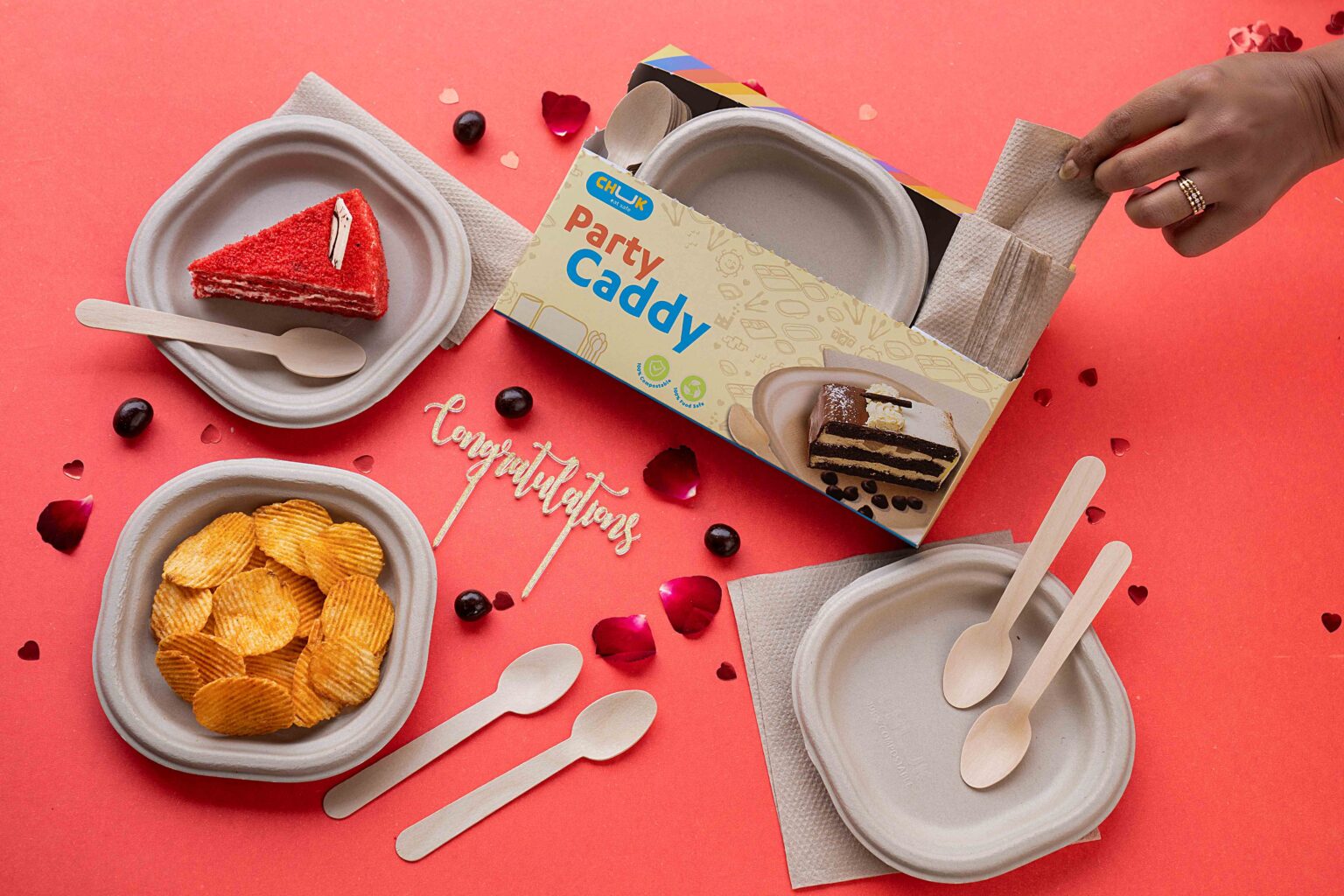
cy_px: 448
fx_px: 2202
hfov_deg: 33.9
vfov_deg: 23.0
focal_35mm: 59
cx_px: 672
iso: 100
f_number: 5.6
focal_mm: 59
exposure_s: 1/60
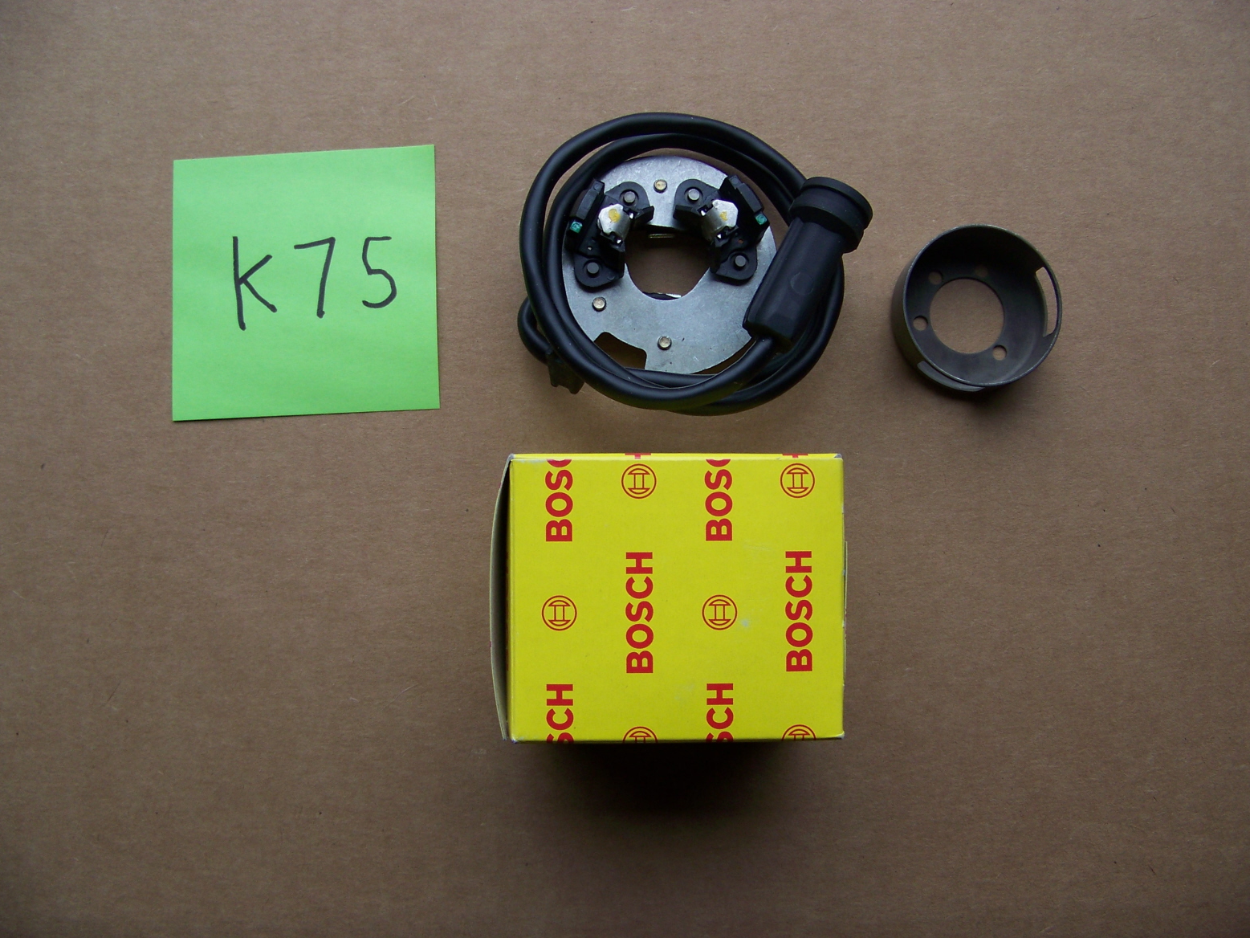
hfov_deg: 50.1
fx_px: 1336
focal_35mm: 37
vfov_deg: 38.7
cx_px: 633
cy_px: 461
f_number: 2.8
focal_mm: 5.85
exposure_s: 1/200
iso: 64
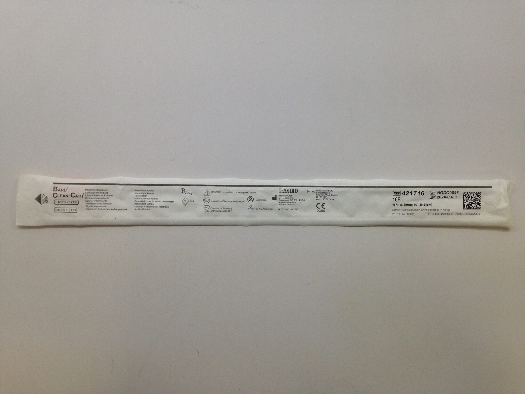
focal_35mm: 33
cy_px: 197
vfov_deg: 42.9
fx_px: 500
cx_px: 262
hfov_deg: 55.4
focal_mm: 4.12
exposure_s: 1/120
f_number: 2.4
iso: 80
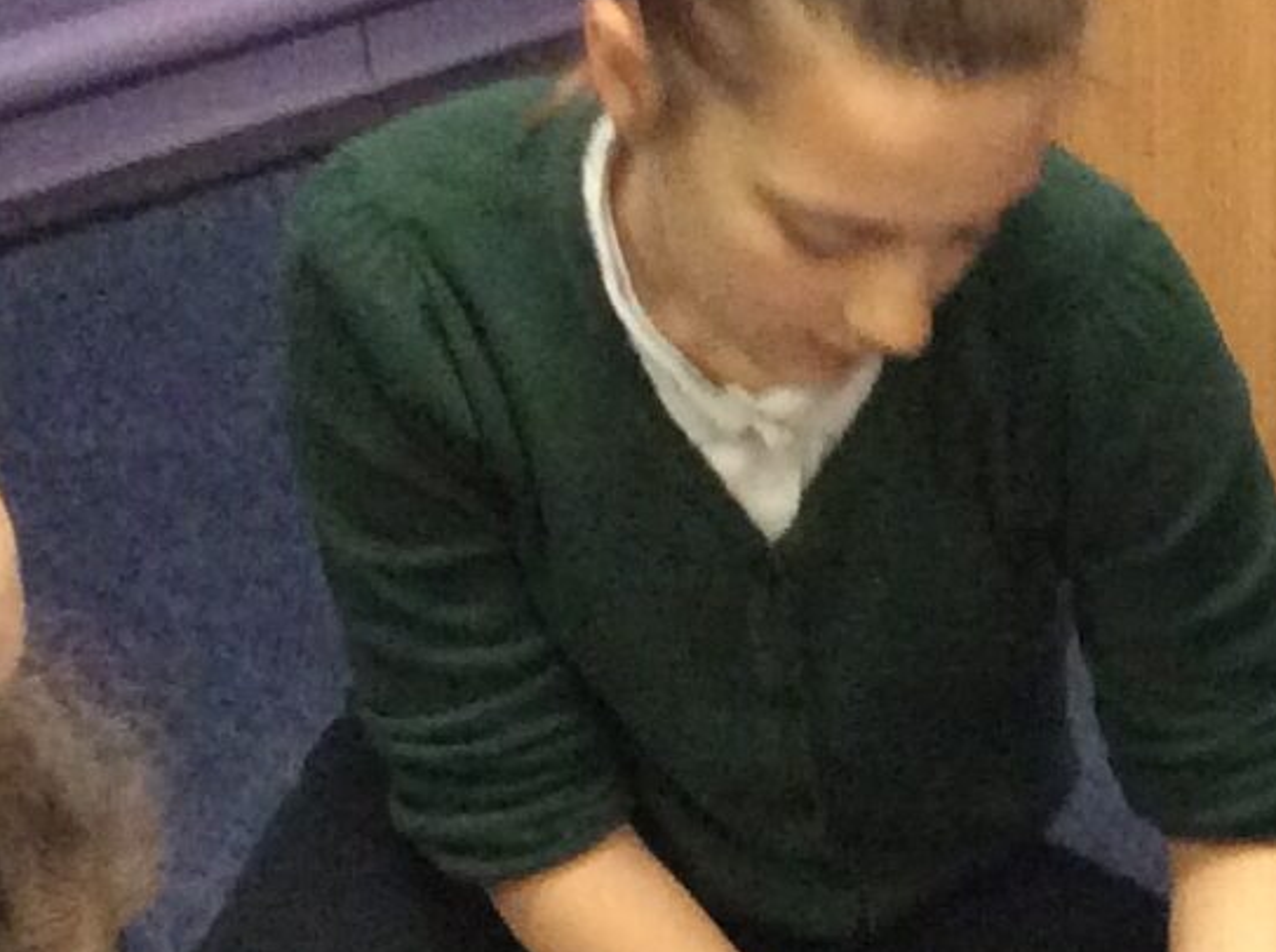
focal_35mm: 151
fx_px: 5555
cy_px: 1274
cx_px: 1612
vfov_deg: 9.6
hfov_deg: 12.7
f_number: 2.4
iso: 250
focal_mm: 3.3
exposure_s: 1/25
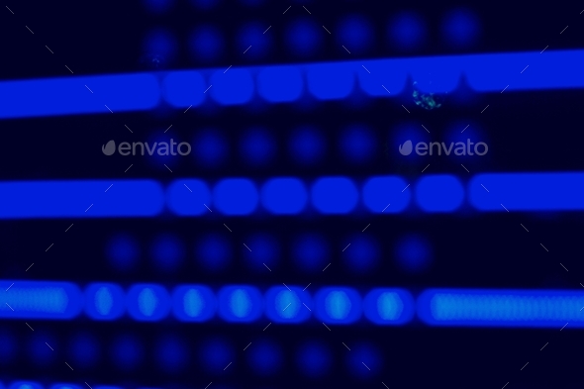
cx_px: 292
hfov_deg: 27.0
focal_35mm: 75
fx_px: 1216
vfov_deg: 18.2
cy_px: 194
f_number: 4
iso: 160
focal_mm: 50
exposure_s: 1/160
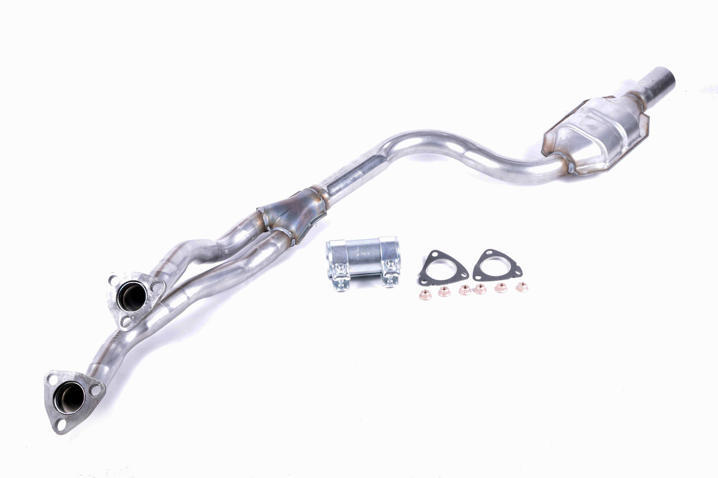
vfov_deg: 19.7
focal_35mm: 69
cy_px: 239
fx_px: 1376
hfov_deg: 29.2
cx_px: 359
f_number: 16
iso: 200
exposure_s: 1/60
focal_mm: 46
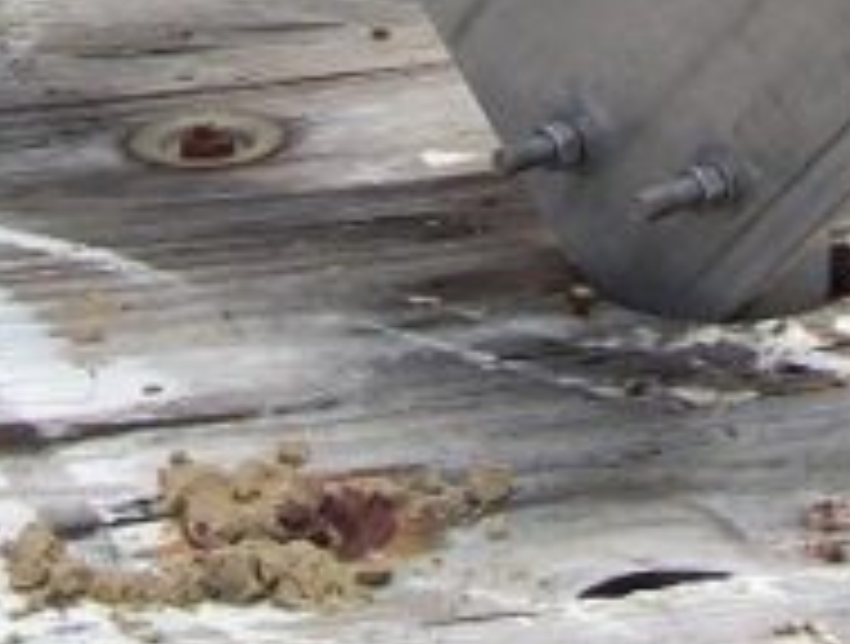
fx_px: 3867
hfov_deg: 12.5
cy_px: -358
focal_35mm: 157
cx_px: 558
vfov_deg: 9.2
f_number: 5.17
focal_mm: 5.77
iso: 100
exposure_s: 1/764
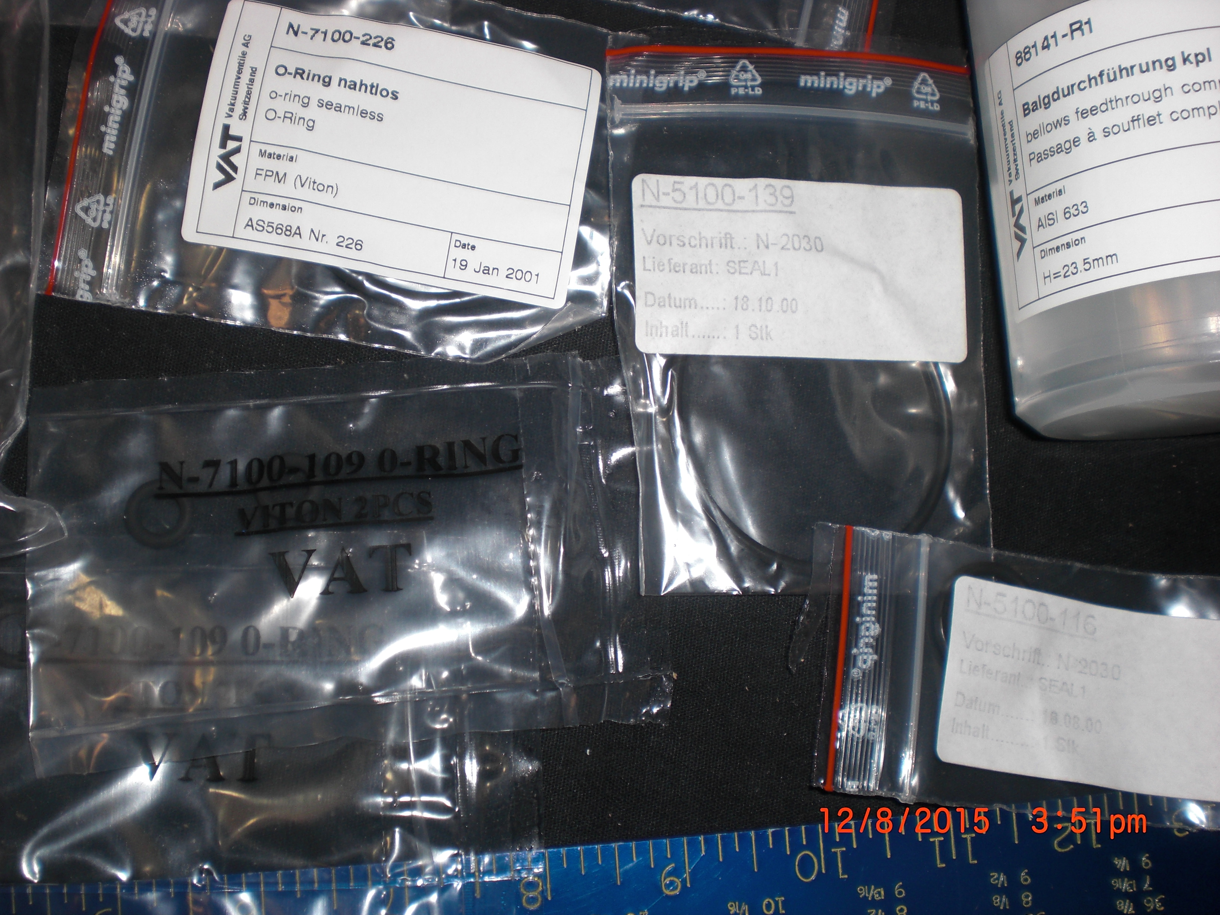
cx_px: 610
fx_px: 1339
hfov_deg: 49.0
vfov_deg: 37.7
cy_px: 458
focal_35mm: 38
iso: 64
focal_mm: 6.3
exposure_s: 1/60
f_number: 3.1
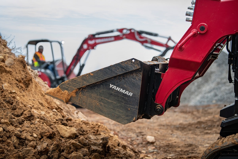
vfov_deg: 13.7
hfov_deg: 20.4
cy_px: 80
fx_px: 661
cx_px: 119
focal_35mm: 100
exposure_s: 1/250
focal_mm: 100
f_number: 3.2
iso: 320
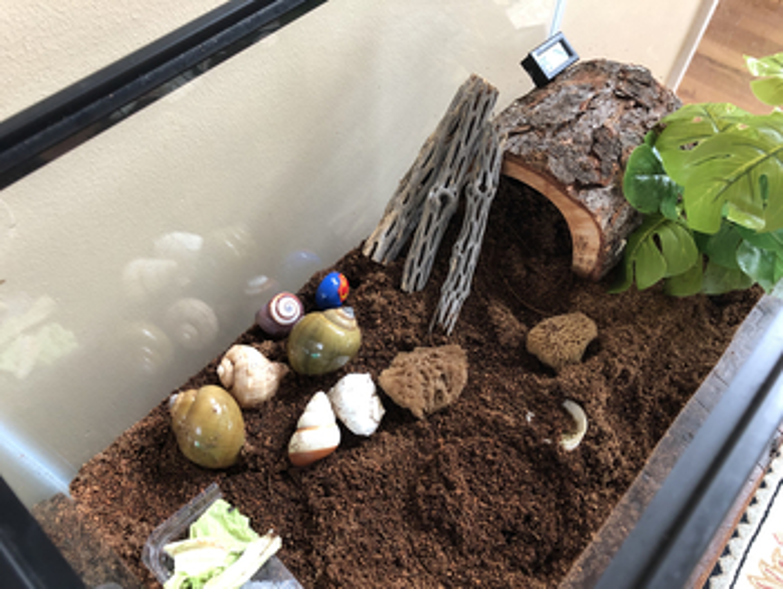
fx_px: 634
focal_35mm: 28
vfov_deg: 49.8
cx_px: 392
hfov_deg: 63.4
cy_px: 294
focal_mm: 3.99
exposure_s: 1/15
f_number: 1.8
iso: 50
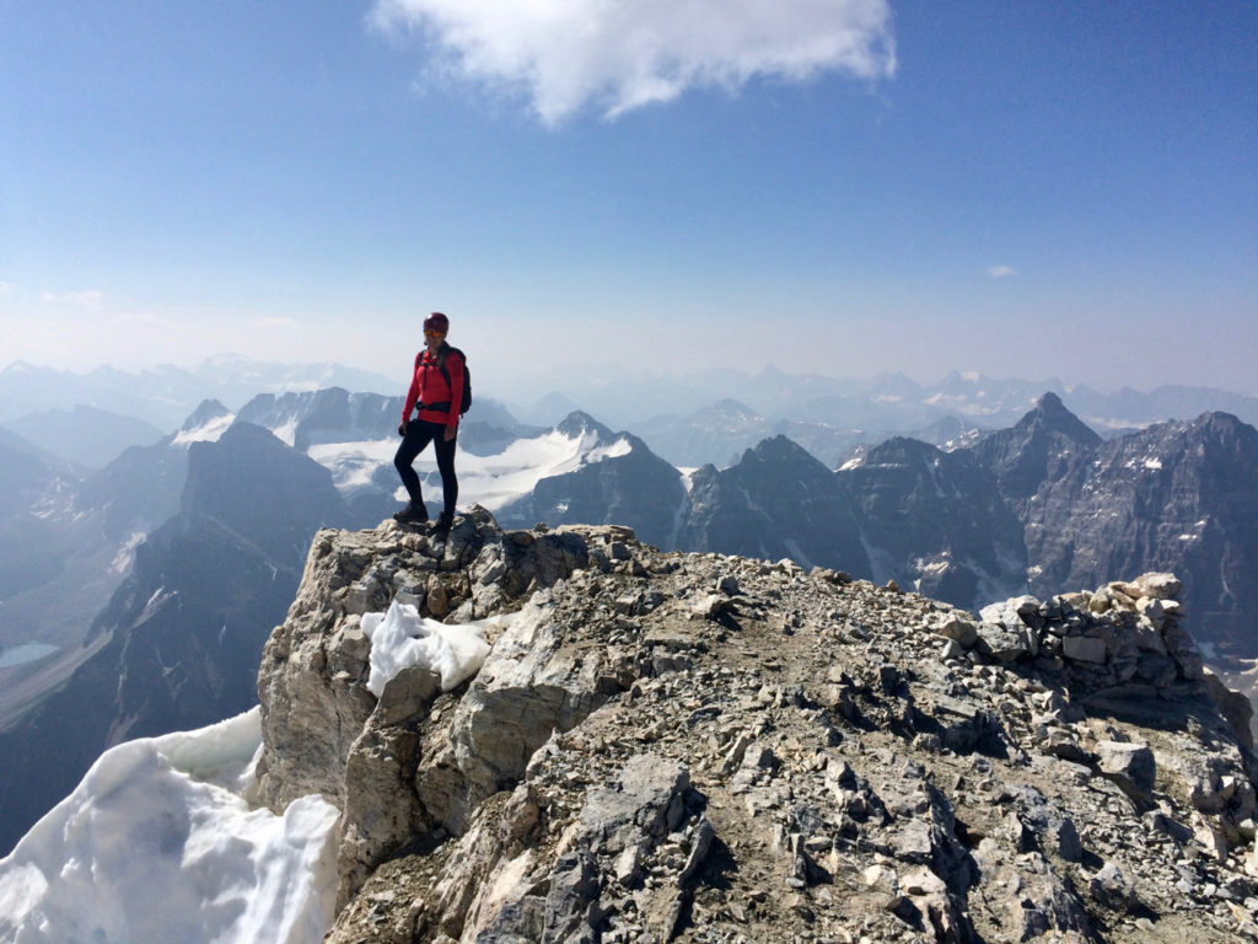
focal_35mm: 29
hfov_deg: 61.7
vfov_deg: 48.2
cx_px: 629
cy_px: 472
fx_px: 1054
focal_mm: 4.15
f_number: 2.2
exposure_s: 1/5882
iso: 40
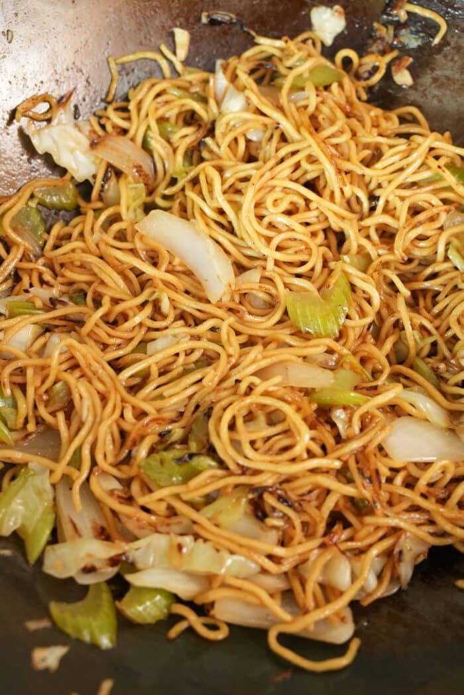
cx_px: 232
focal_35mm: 39
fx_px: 761
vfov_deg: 49.1
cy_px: 348
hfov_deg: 33.9
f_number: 5
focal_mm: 39.4
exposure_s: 1/100
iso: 3200
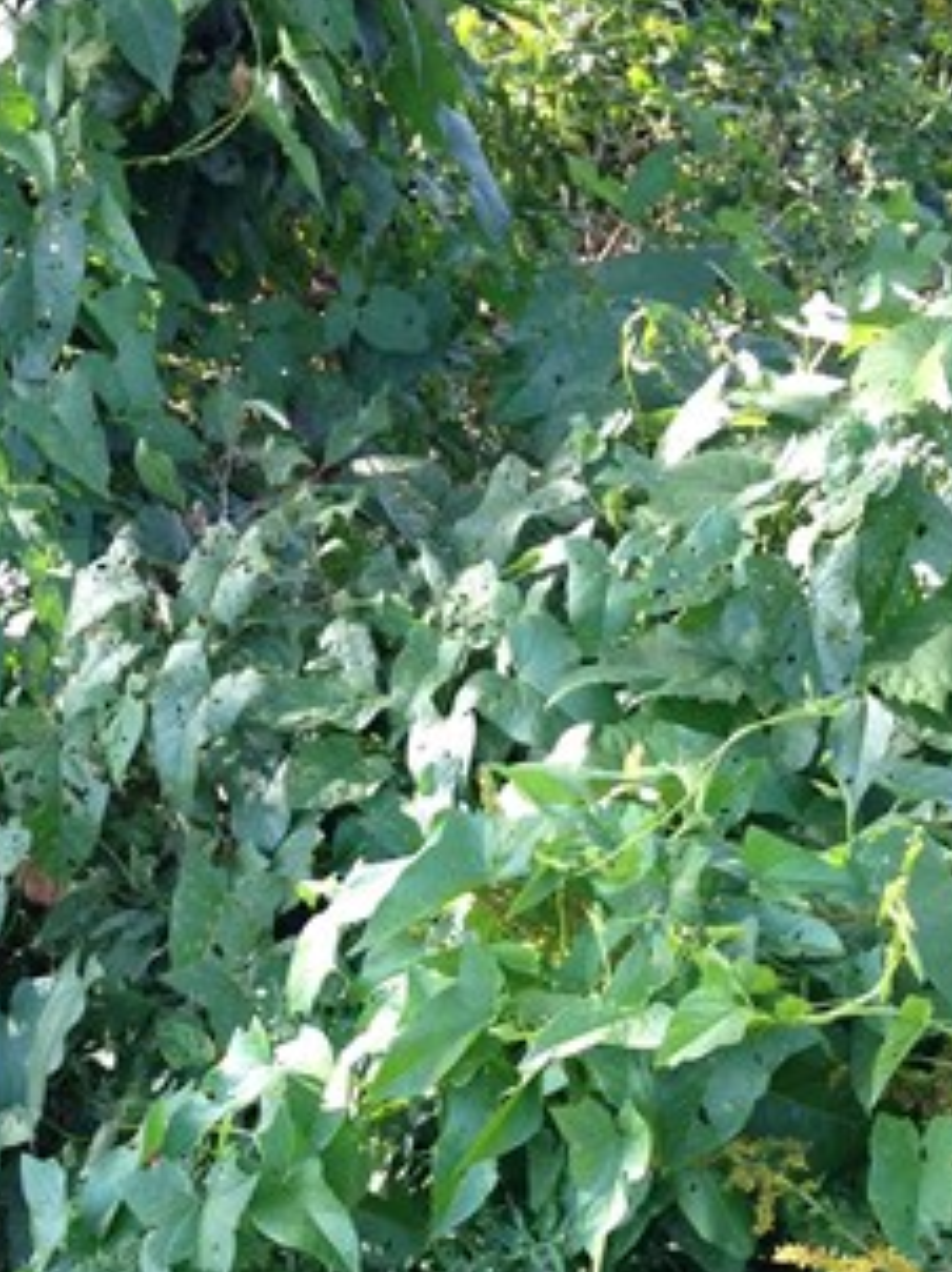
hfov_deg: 21.0
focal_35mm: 70
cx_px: 409
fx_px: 2570
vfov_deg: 26.5
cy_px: 1234
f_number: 2.4
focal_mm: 4.12
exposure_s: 1/120
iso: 80
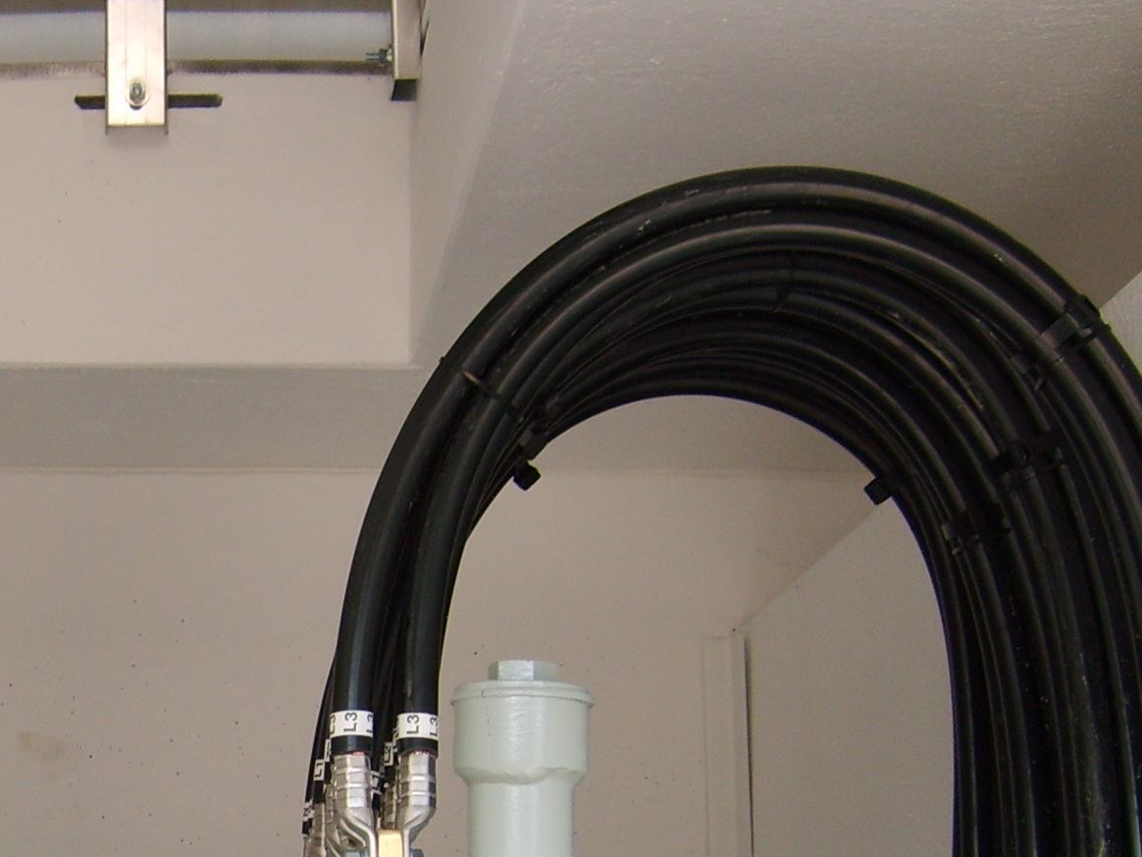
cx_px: 32
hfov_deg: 24.3
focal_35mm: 77
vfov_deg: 18.7
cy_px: 807
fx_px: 2540
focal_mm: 5.8
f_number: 2.8
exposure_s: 1/90
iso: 50
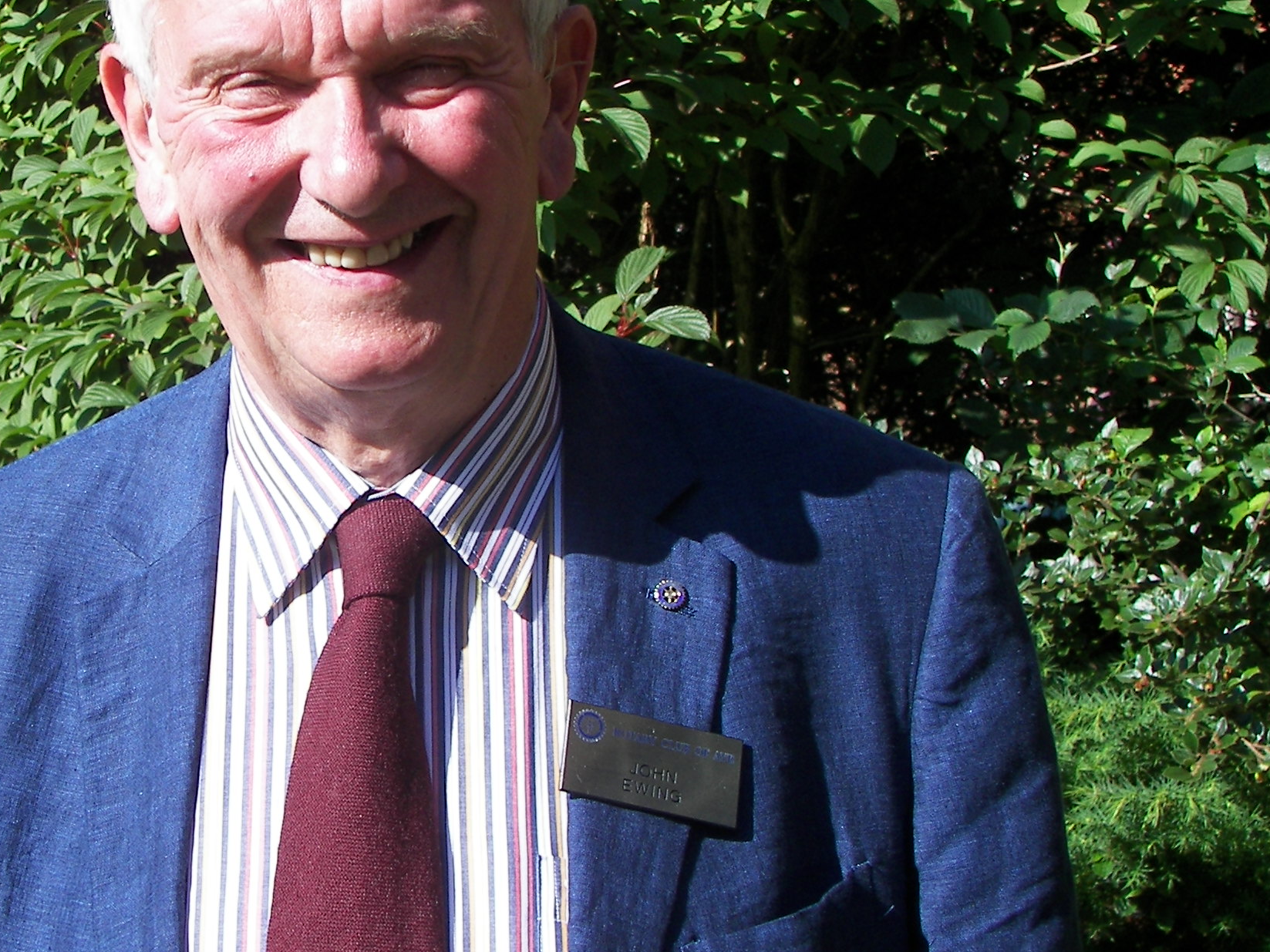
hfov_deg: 22.8
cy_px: 410
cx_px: 340
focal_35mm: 85
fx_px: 3118
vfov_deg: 17.4
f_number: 2.8
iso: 50
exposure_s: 1/400
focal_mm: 8.9
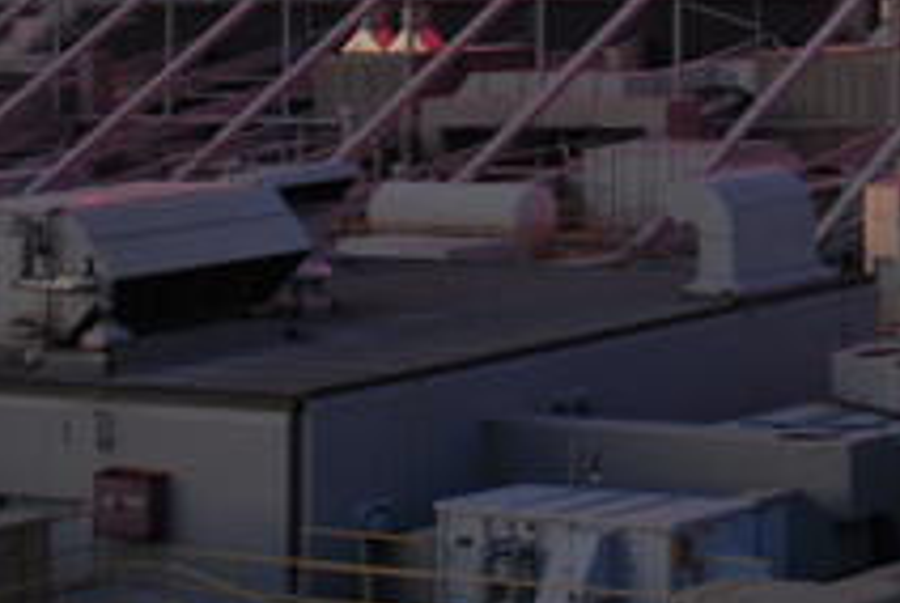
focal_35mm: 118
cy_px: -465
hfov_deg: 15.2
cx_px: 1560
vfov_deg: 10.9
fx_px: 2954
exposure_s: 1/15
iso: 160
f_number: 2.8
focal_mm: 20
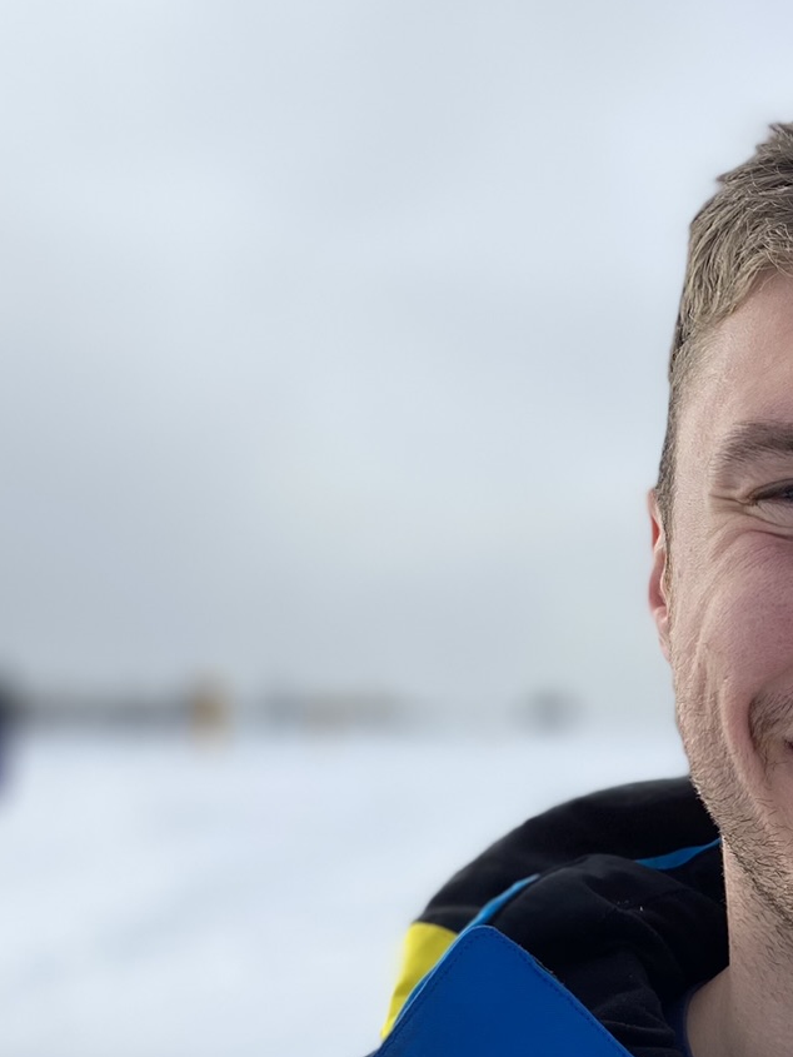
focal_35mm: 63
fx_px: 1924
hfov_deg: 21.6
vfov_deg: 29.1
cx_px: 956
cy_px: 1003
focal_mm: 4.25
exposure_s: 1/1996
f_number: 1.8
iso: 32
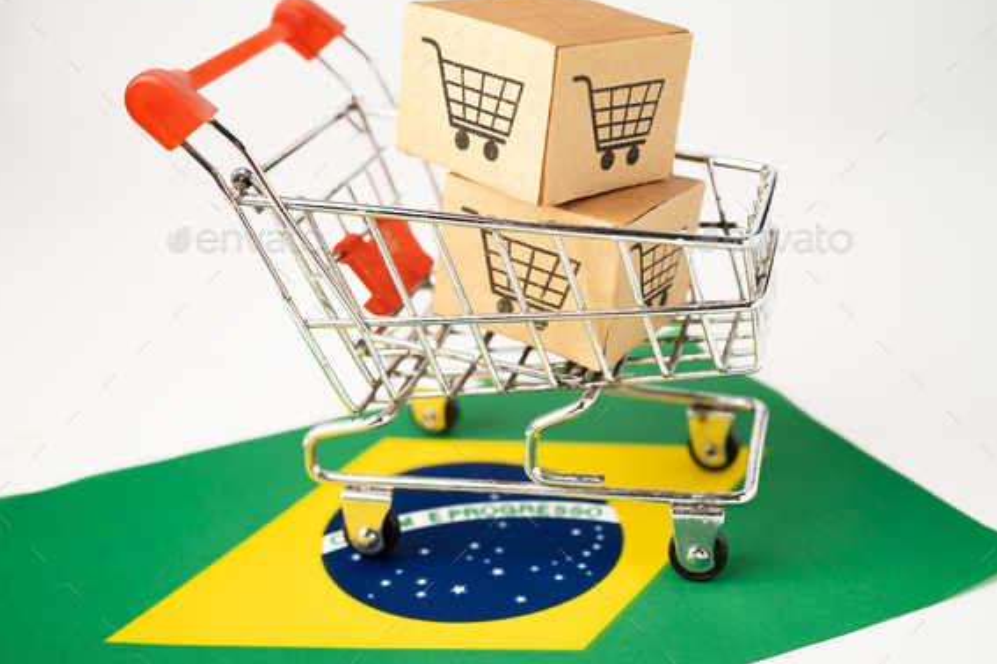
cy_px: 321
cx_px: 505
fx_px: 1440
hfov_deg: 38.2
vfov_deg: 26.0
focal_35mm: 52
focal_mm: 50
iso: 100
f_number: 5
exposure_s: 1/60
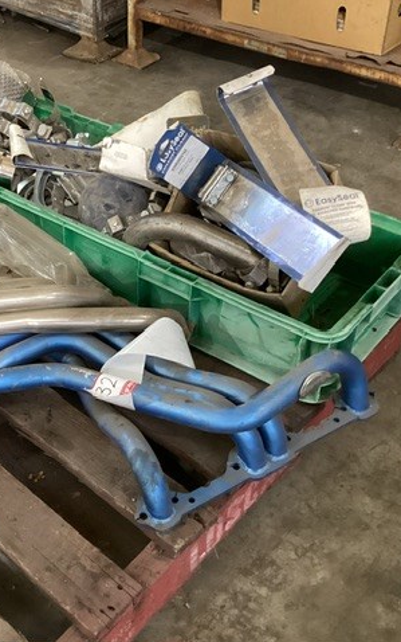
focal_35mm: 44
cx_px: 68
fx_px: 769
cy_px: 321
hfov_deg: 28.5
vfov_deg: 45.3
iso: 320
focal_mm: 3.3
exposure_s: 1/33
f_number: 2.4
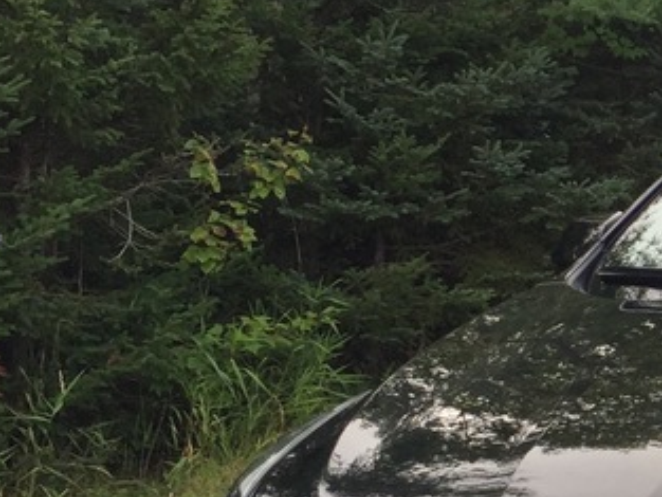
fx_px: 2162
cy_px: 310
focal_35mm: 113
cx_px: 958
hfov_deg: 16.1
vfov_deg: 13.1
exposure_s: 1/253
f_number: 2.2
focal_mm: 4.15
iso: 32
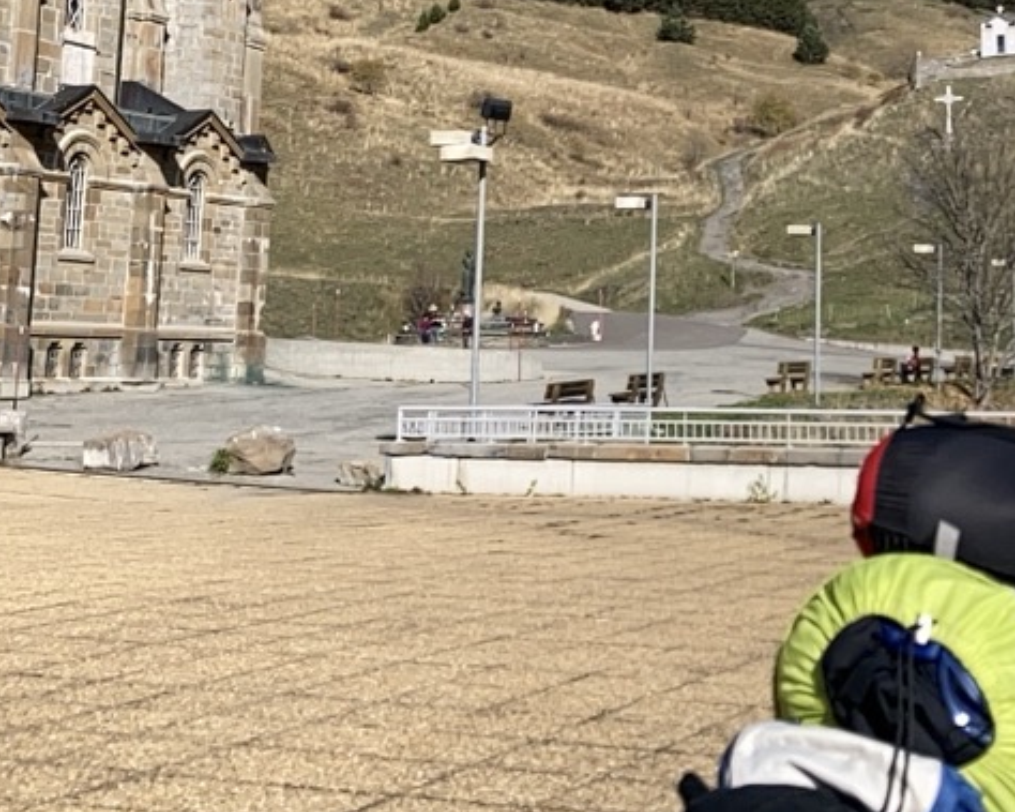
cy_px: 81
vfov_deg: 25.0
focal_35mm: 59
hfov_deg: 31.8
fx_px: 1772
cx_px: 657
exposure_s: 1/2415
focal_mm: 3.99
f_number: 1.8
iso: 20
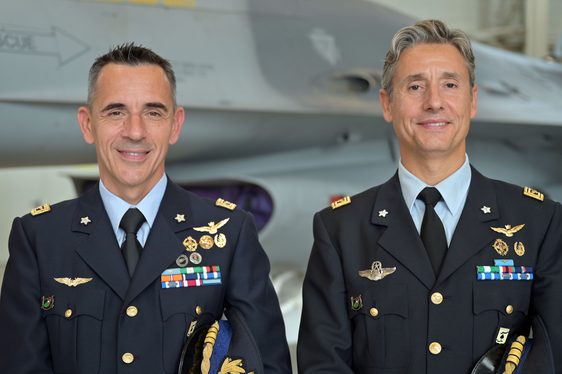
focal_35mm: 64
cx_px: 267
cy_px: 190
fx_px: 998
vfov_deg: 21.2
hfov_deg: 31.4
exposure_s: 1/200
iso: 250
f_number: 2.8
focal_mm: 53
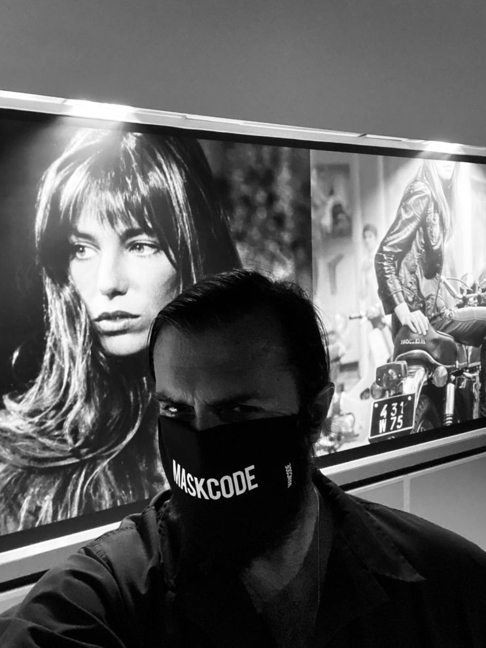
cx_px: 236
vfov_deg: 58.4
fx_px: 580
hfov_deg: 45.4
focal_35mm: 31
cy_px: 324
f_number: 2.2
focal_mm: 2.71
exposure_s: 1/25
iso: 500
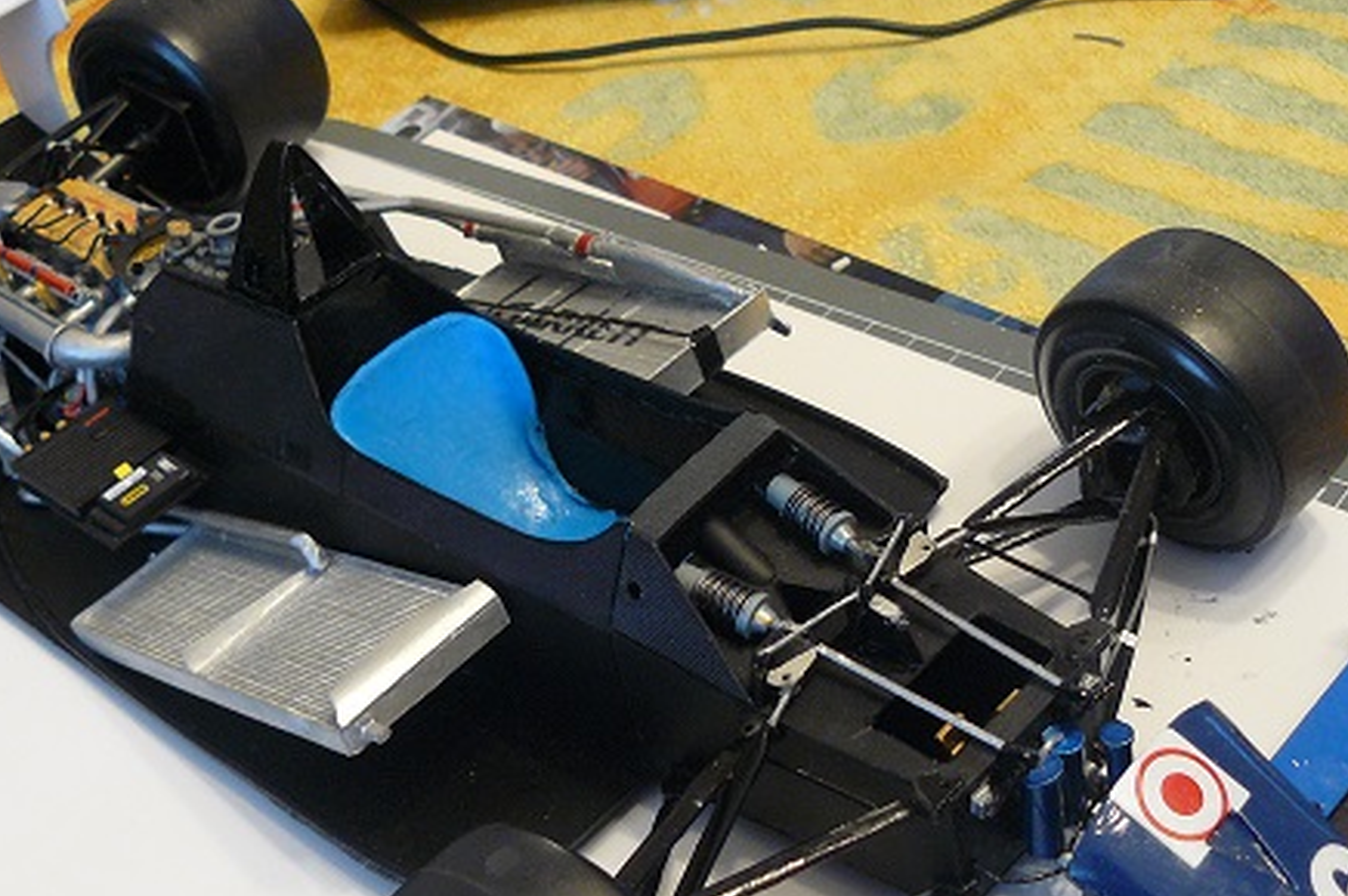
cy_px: 587
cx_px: 625
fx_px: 2058
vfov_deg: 24.5
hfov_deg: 36.3
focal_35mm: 55
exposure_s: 1/5
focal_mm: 6
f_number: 2.8
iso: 200
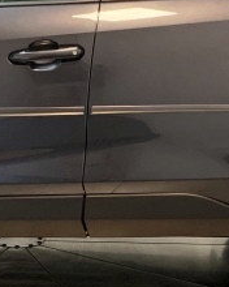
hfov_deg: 13.0
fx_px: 1000
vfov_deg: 16.2
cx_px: 51
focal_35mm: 118
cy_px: 200
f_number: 1.8
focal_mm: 4.25
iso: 320
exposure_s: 1/60
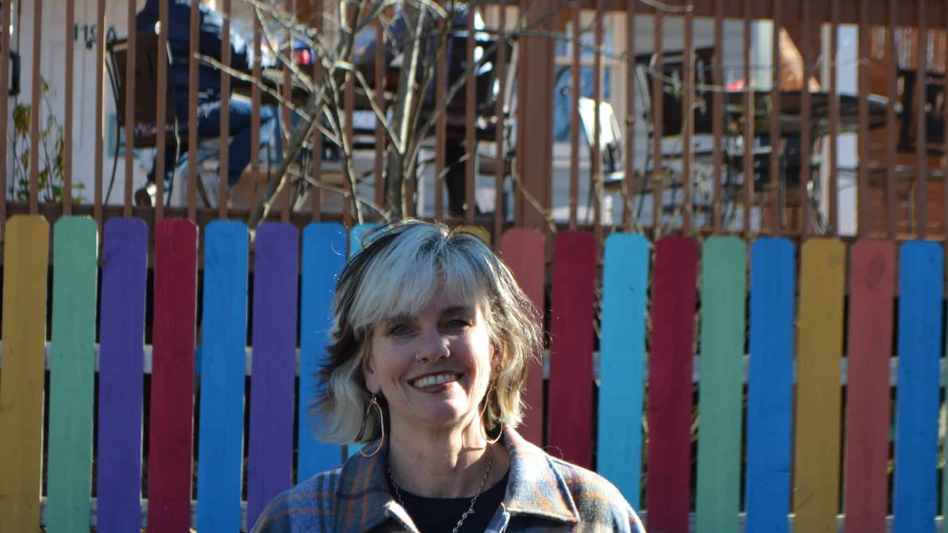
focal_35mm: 102
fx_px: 2564
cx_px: 464
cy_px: 378
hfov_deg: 20.9
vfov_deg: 11.9
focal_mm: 50
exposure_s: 1/200
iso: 200
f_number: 7.1
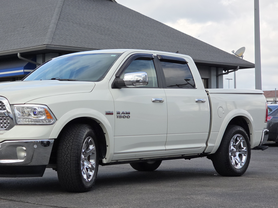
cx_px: 103
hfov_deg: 22.2
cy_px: 96
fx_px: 707
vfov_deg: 16.8
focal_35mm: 88
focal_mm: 7
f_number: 2.4
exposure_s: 1/771
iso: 25
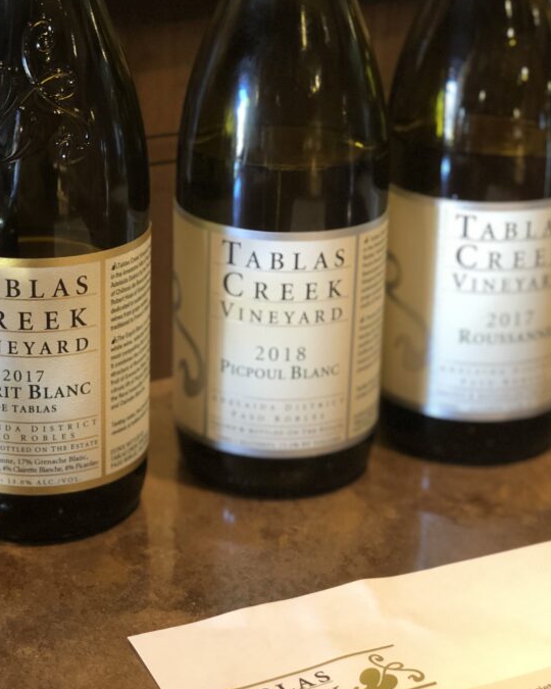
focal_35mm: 77
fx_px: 1570
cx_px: 217
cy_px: 304
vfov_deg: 24.7
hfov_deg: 19.9
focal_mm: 6
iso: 160
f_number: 2.4
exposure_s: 1/15
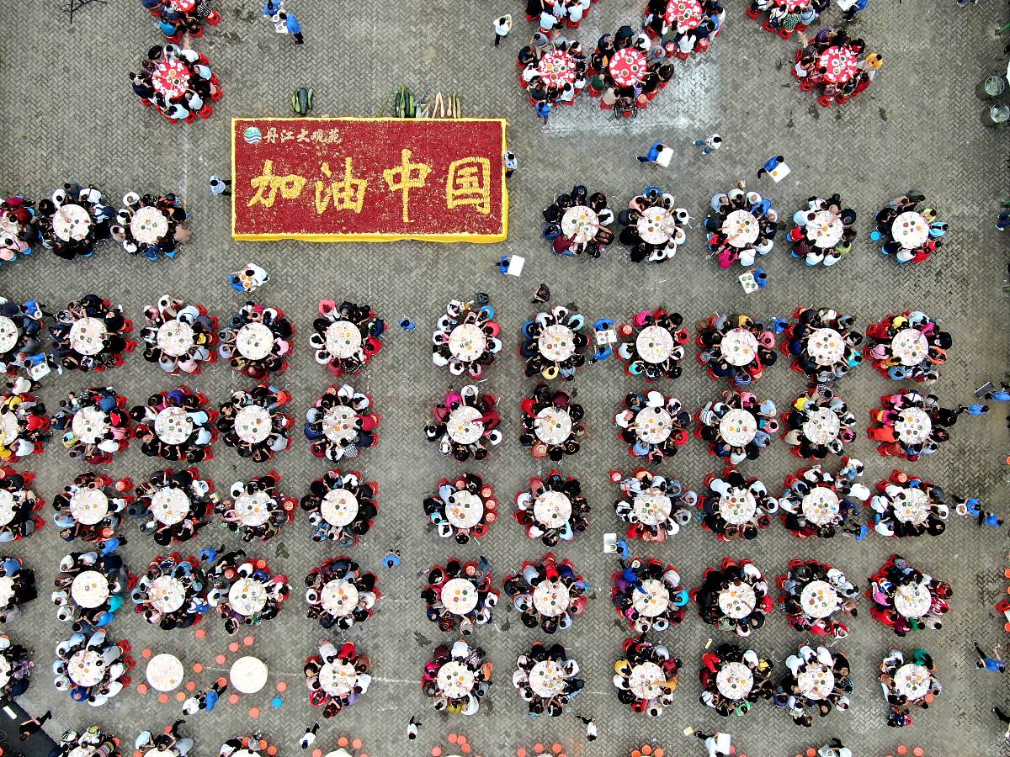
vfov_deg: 44.2
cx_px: 505
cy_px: 378
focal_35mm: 32
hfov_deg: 56.8
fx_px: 934
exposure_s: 1/30
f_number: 3.1
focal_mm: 5.45
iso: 160
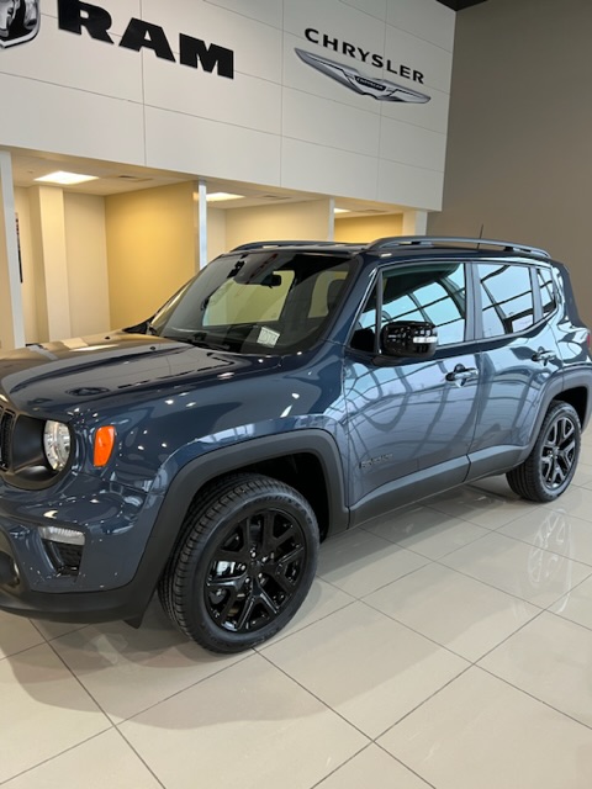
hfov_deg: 53.1
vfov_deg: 67.3
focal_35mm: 26
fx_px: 593
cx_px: 296
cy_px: 394
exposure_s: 1/60
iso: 125
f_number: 1.5
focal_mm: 5.7
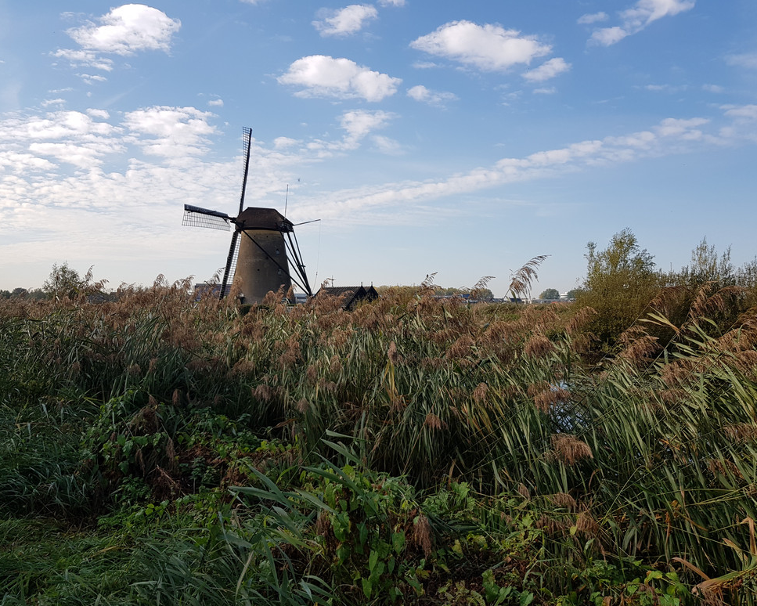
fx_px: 627
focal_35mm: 28
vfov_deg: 51.5
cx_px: 378
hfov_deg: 62.2
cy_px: 312
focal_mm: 4.3
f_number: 1.7
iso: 40
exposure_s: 1/1908
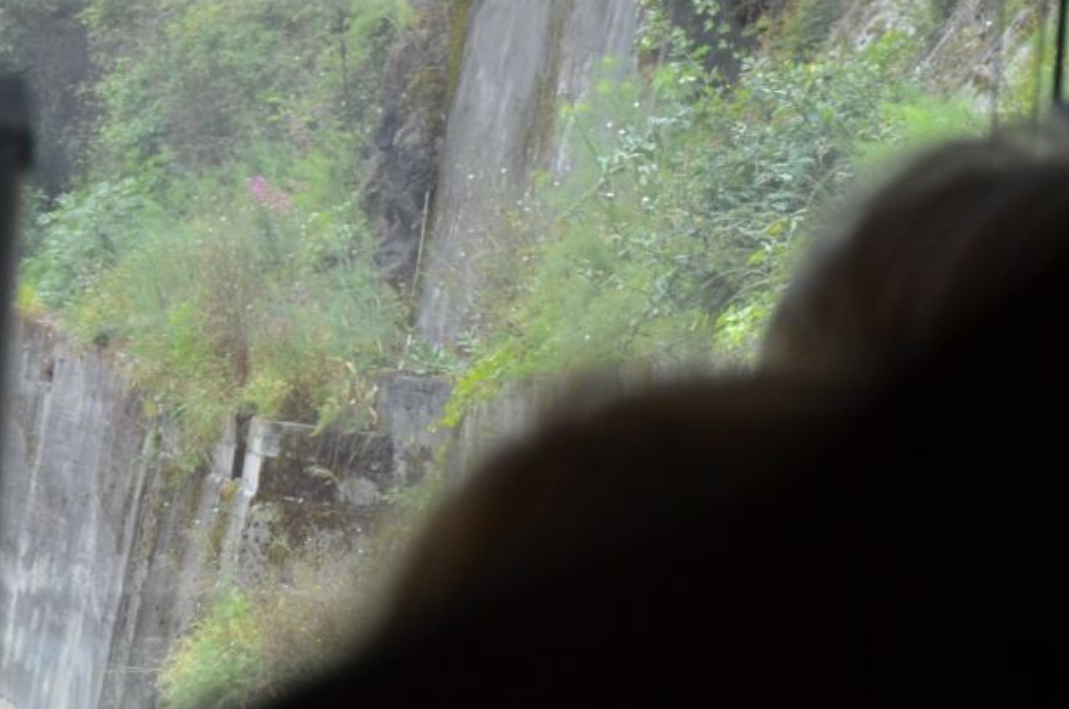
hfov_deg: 9.1
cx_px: 61
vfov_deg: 6.1
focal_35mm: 225
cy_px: 150
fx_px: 6669
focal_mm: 48
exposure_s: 1/125
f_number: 5.6
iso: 400
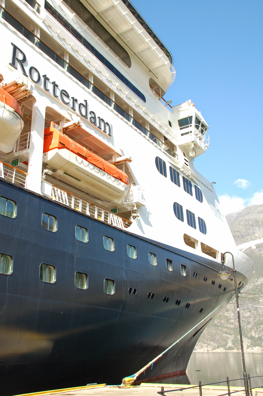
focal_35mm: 33
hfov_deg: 39.9
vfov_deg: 57.3
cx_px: 132
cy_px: 198
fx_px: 362
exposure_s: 1/320
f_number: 9
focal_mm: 22
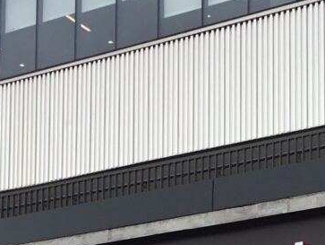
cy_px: 399
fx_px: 1231
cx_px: 219
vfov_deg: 10.8
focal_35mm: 131
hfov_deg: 15.0
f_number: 2.4
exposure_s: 1/543
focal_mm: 3.3
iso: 25
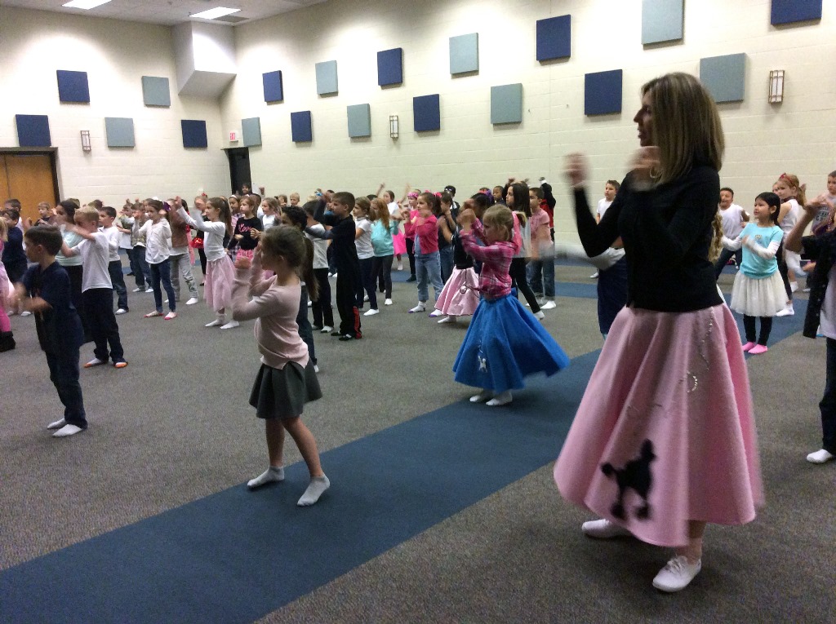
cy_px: 312
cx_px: 418
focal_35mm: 32
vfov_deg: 44.1
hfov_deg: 56.9
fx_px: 772
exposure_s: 1/24
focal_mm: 3.3
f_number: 2.4
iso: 200
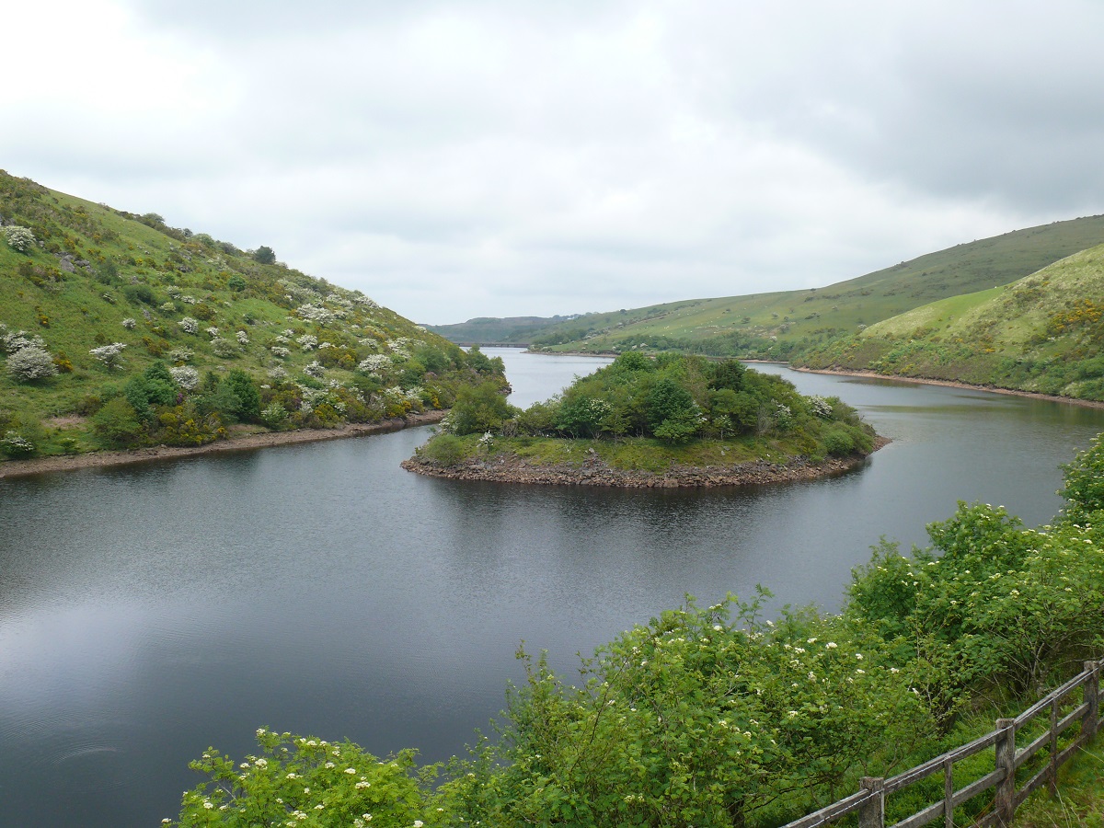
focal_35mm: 35
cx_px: 552
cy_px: 414
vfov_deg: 40.7
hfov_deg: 52.6
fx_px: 1116
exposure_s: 1/320
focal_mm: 7.4
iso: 100
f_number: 5.6
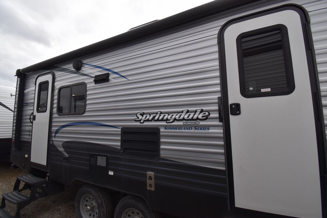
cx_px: 164
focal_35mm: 15
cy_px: 109
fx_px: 136
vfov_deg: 77.5
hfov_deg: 100.3
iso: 320
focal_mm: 10
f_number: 8
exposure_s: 1/250
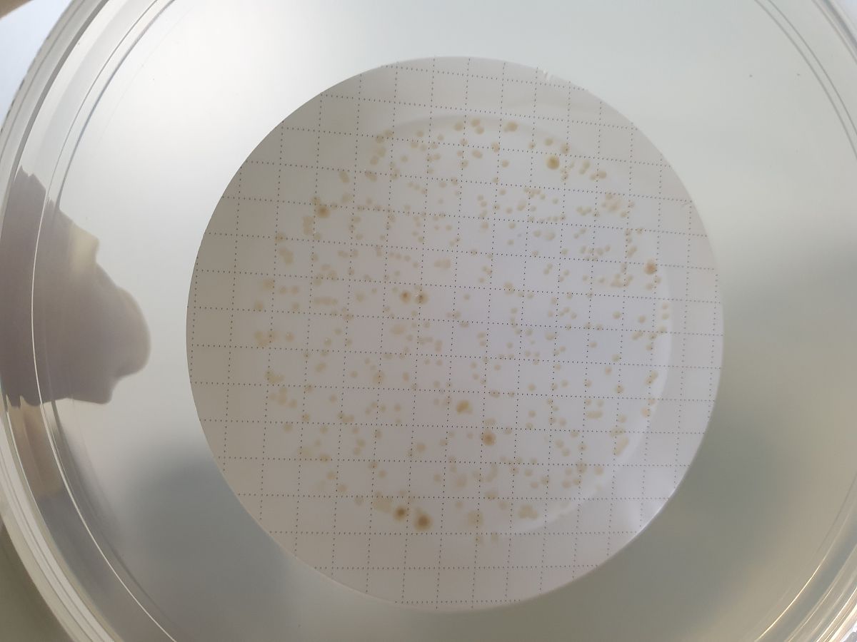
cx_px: 428
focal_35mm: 26
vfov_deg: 53.1
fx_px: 644
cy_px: 321
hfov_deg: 67.3
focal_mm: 4.3
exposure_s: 1/60
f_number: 2.4
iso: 125
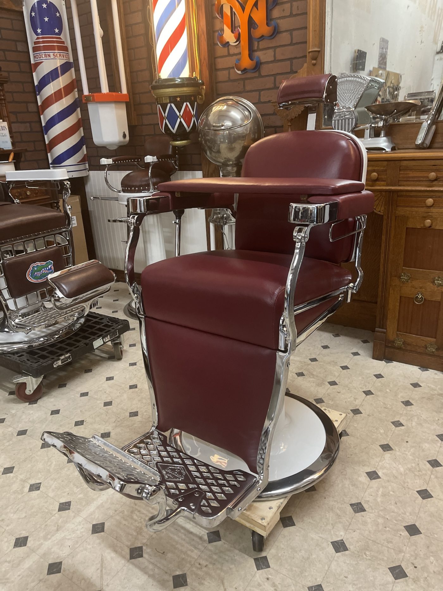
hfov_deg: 53.1
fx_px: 444
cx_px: 222
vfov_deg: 67.3
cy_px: 296
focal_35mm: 26
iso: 400
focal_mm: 5.1
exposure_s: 1/40
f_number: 1.6
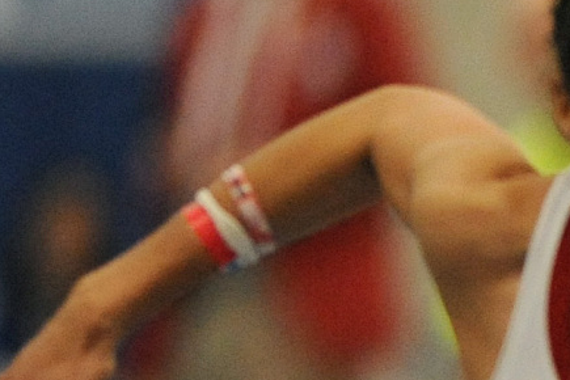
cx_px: 1681
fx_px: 32741
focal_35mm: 2068
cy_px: 512
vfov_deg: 0.7
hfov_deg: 1.0
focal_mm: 300
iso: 3200
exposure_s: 1/640
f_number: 2.8
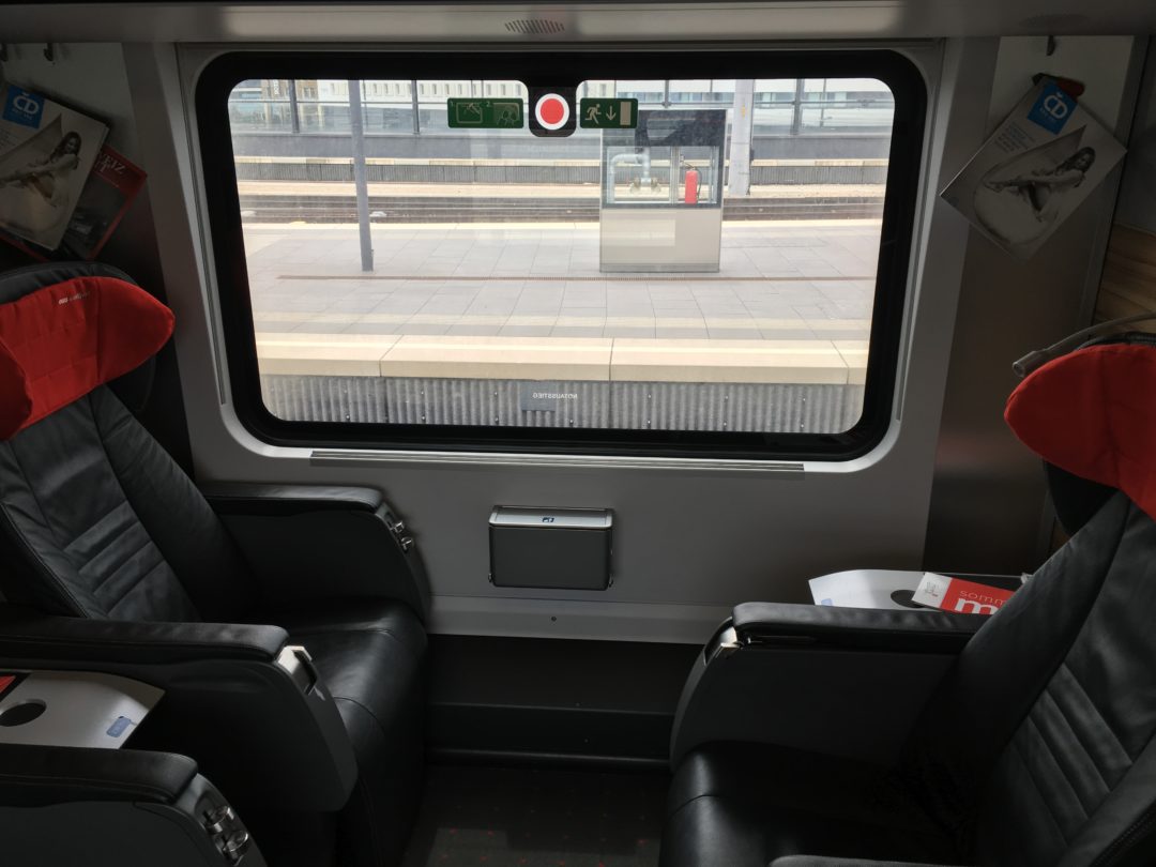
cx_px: 578
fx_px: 968
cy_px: 434
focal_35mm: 29
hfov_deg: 61.7
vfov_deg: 48.2
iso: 25
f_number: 2.2
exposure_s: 1/100
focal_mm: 4.15
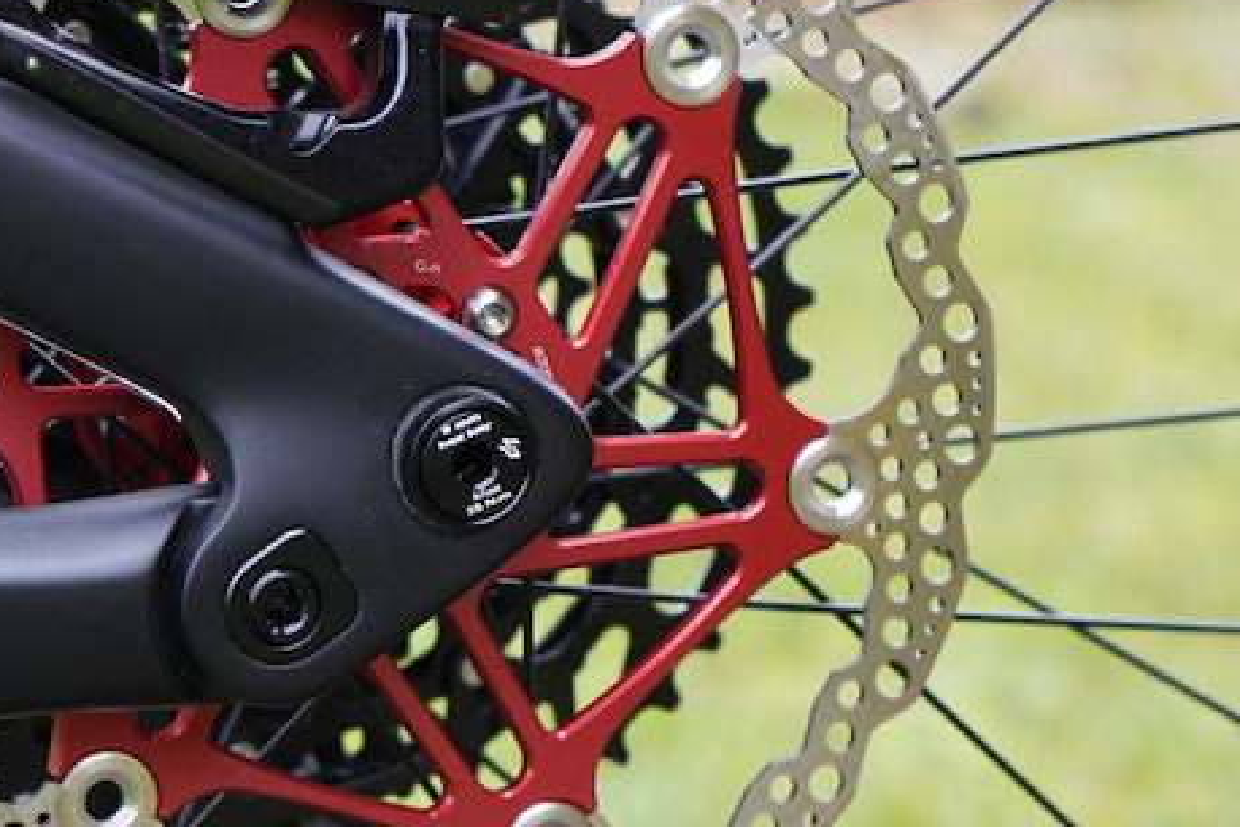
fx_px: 5373
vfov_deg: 8.8
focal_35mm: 156
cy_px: 496
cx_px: 289
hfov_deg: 13.1
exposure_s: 1/100
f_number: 5.6
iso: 2500
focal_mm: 70
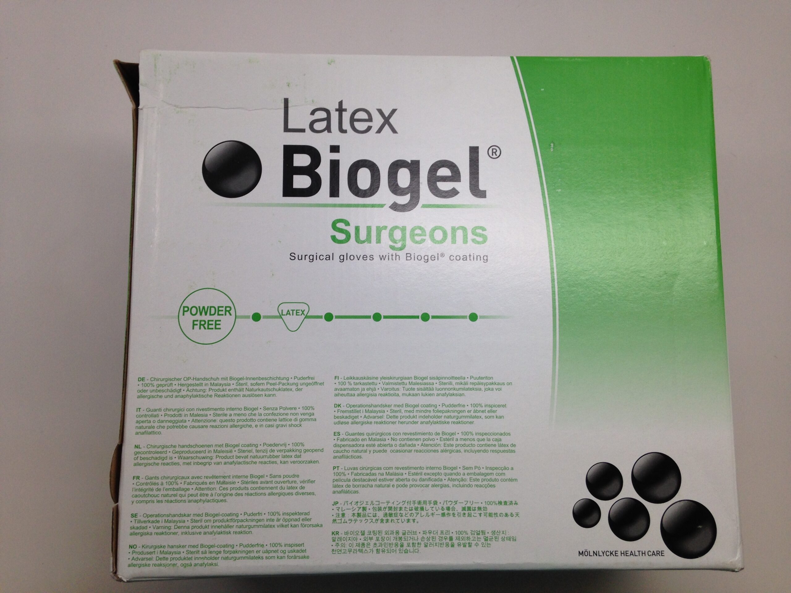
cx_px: 396
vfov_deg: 42.9
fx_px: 754
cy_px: 296
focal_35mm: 33
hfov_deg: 55.4
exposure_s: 1/120
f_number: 2.4
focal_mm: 4.12
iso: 64
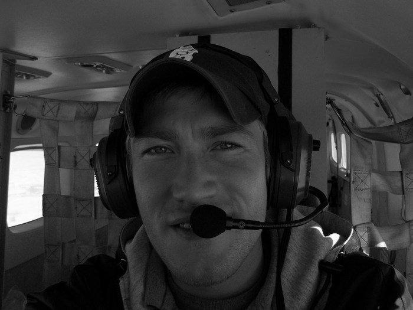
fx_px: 453
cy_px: 155
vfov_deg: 37.7
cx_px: 206
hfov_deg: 49.0
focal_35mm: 38
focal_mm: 6.3
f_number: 4
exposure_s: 1/250
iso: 64
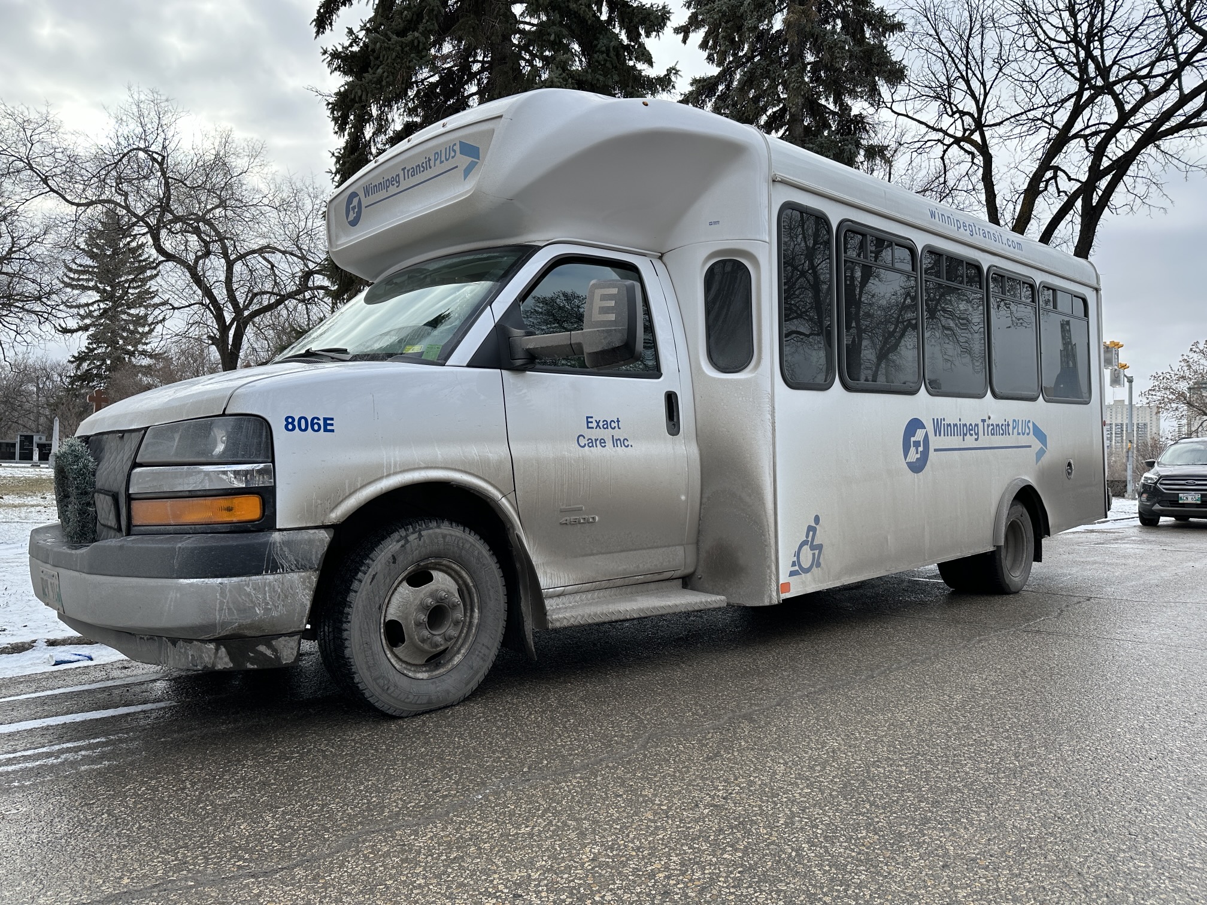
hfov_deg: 71.6
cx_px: 604
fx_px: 837
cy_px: 452
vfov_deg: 56.8
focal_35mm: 24
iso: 80
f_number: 1.78
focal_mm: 6.86
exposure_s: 1/1040
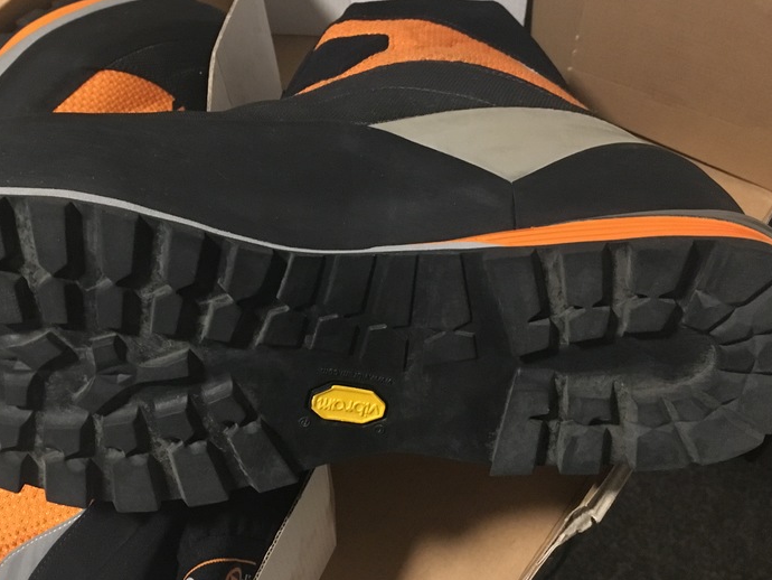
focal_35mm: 42
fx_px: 937
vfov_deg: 34.4
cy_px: 303
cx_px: 302
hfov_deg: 44.5
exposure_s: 1/15
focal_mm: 4.15
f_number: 2.2
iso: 320
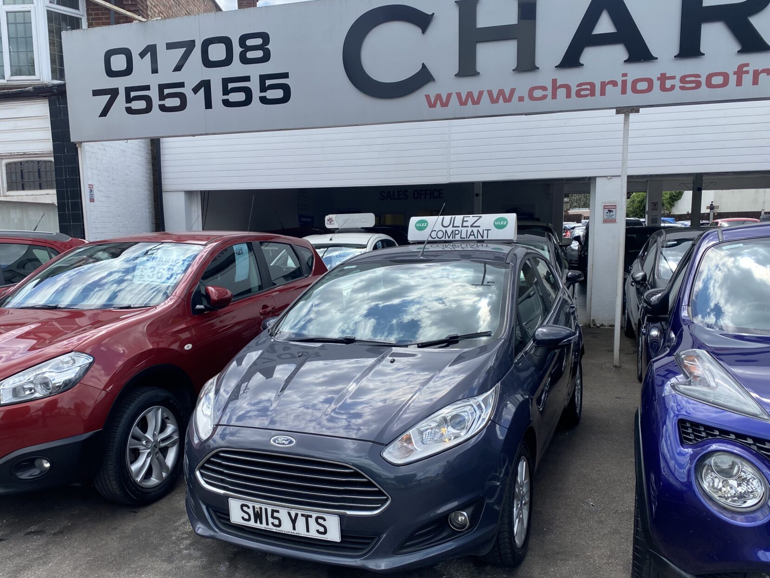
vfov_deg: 46.7
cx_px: 356
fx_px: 667
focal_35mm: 30
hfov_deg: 59.9
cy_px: 318
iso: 32
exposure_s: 1/1232
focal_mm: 4.25
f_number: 1.8
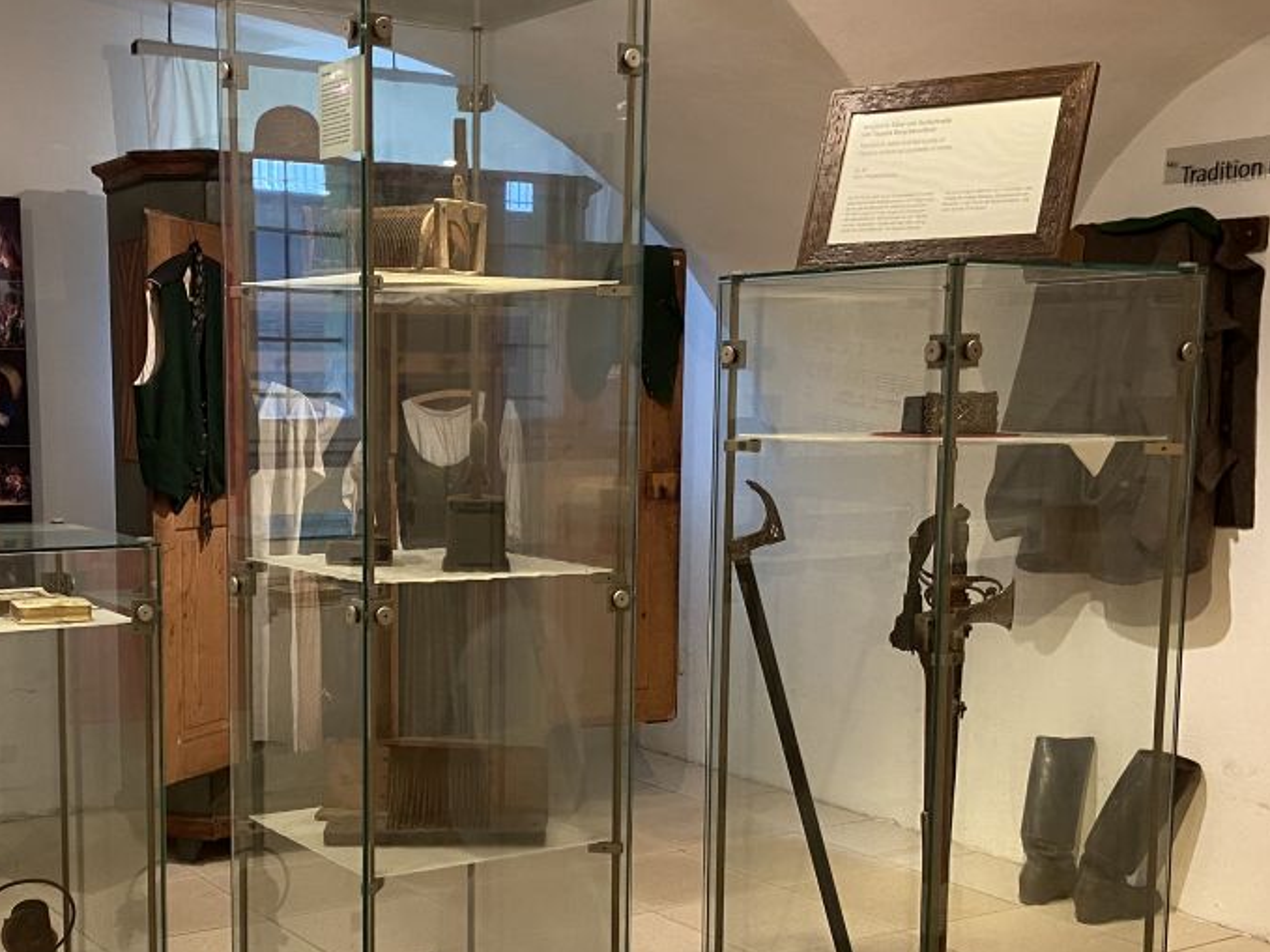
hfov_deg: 38.7
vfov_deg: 29.4
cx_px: 503
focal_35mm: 49
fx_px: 1797
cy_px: 643
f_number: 1.8
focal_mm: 4.25
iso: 200
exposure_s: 1/50
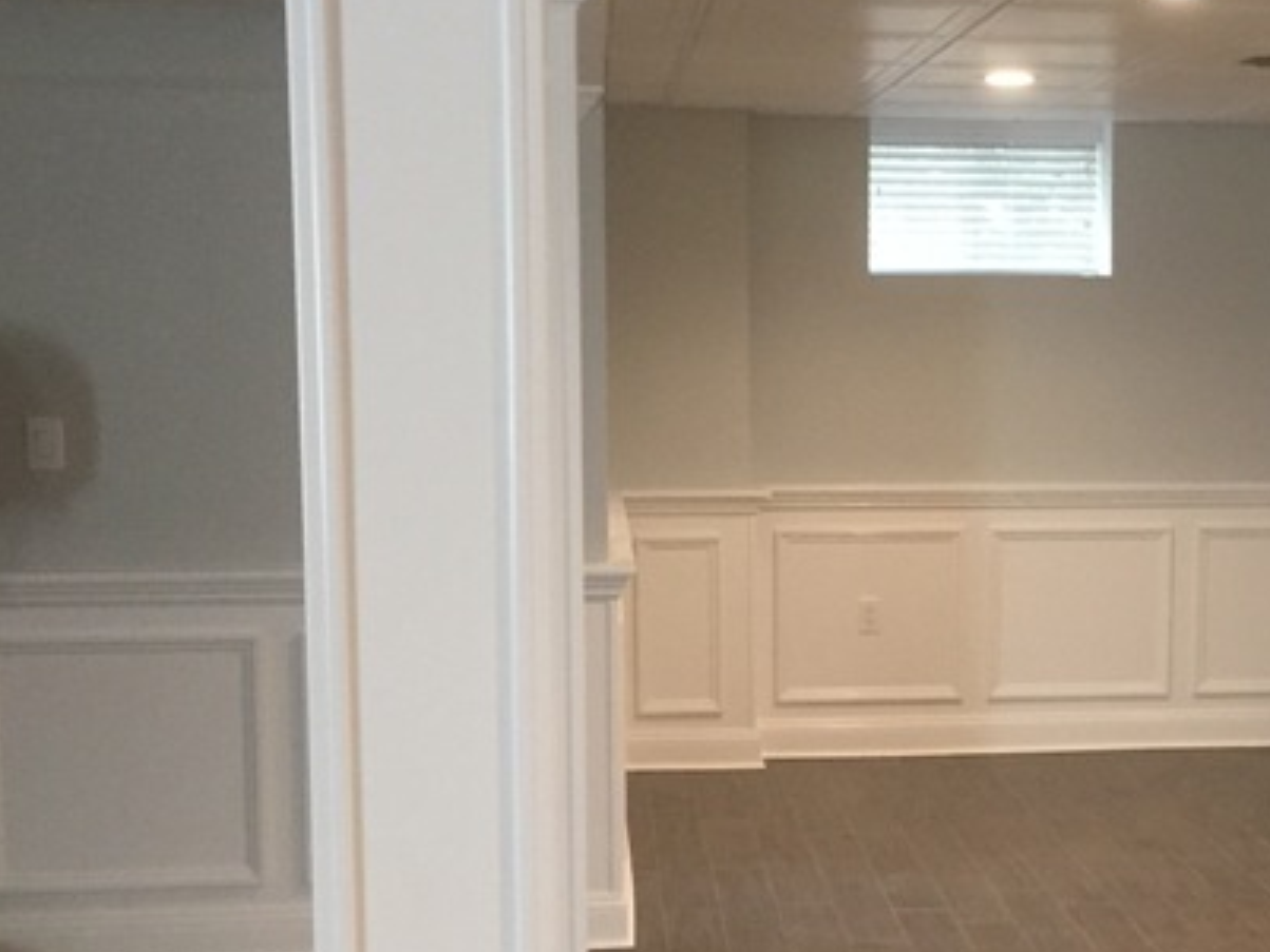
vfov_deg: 24.8
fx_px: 2165
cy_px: 572
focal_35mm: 59
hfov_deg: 32.2
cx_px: 909
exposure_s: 1/30
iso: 250
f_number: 2.2
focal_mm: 4.15
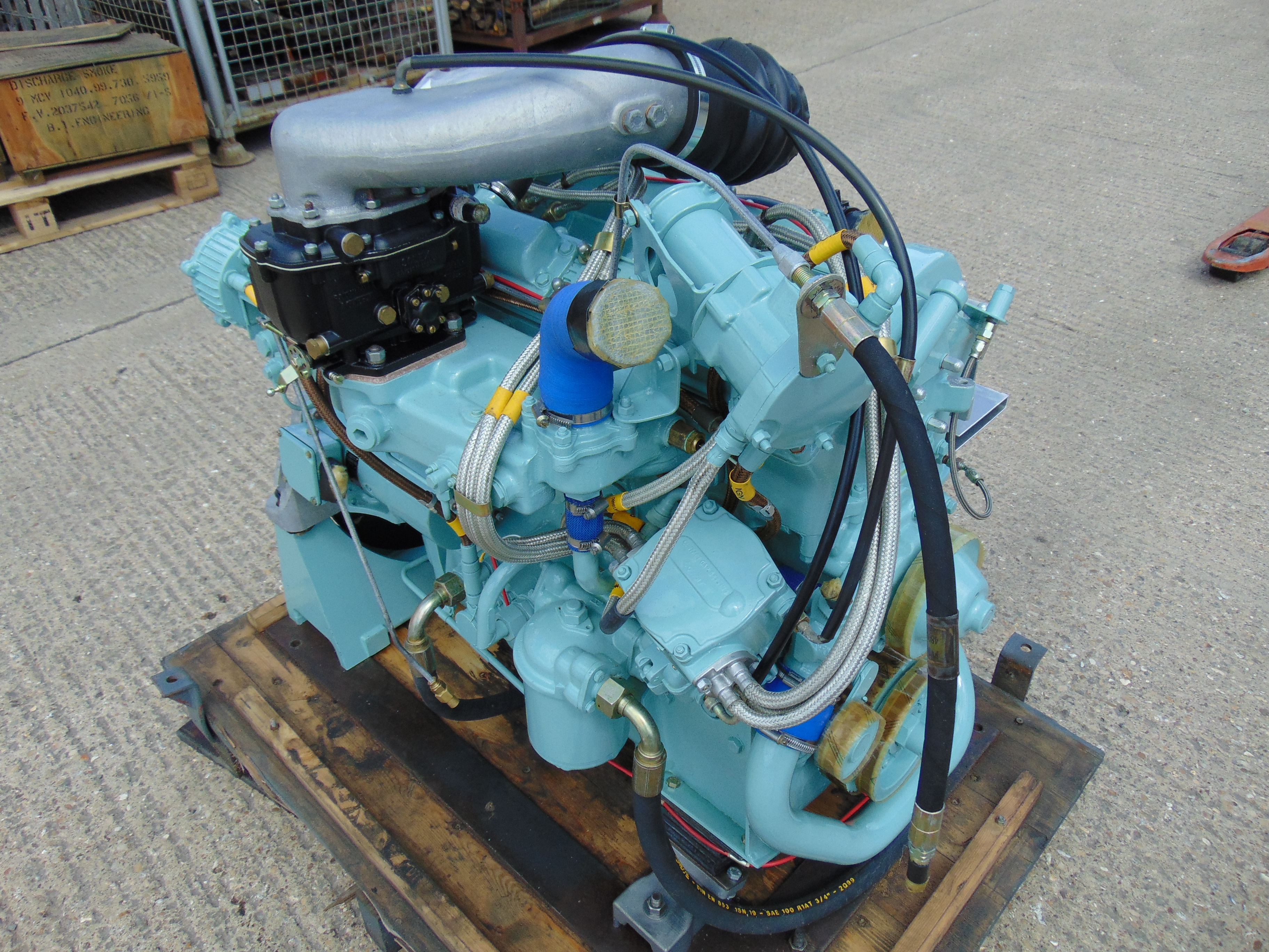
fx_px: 916
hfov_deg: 69.4
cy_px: 476
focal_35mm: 25
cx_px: 634
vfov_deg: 54.9
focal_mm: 4.5
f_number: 3
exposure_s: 1/800
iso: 80
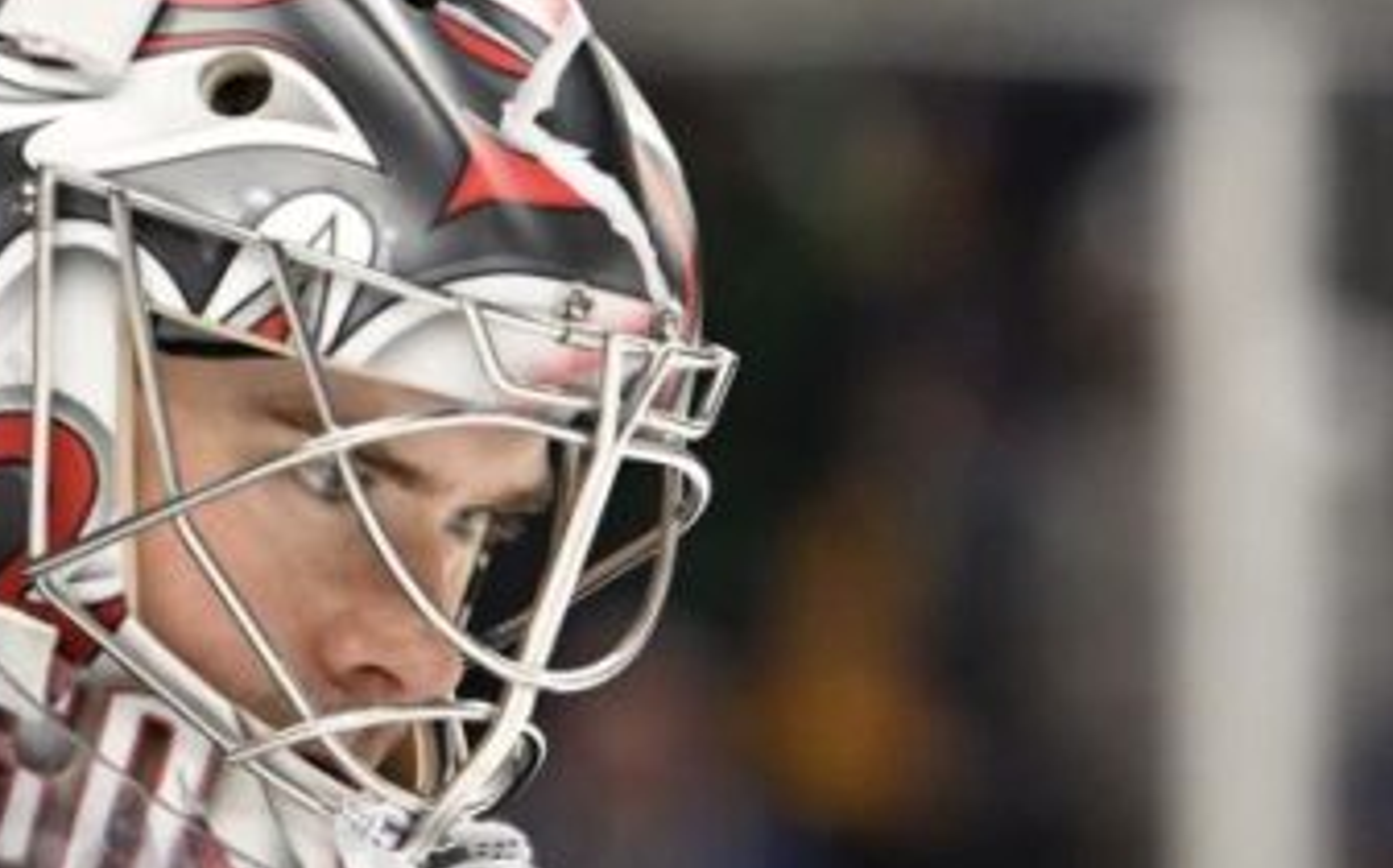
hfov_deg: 5.2
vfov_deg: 3.2
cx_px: 70
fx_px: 15438
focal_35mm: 407
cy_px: 715
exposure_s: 1/1600
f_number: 3.5
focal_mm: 175
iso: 4000
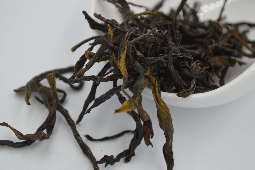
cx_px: 128
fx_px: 510
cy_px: 85
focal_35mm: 72
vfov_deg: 18.9
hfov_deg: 28.1
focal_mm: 48
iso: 200
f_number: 5.6
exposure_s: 1/125
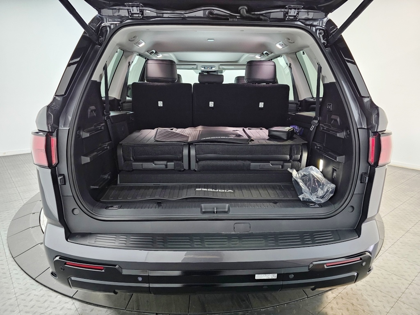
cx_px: 210
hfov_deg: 73.9
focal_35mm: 23
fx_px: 279
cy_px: 158
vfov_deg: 58.9
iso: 1000
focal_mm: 6.3
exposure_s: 1/24
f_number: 1.7
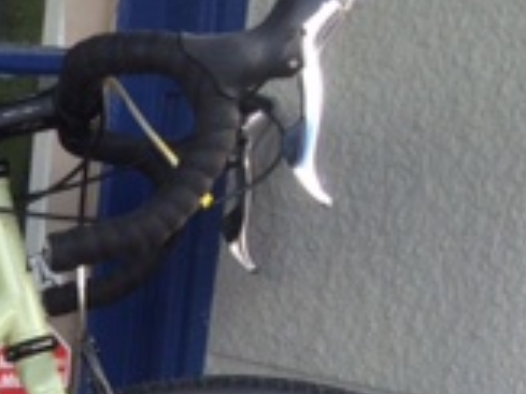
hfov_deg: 15.2
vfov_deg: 12.3
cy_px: 597
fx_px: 1731
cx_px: -381
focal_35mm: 114
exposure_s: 1/127
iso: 32
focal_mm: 4.15
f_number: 2.2
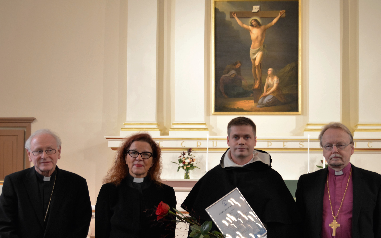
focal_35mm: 63
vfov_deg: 20.6
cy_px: 158
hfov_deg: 32.4
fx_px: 654
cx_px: 209
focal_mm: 32
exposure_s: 1/20
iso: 400
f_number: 4.8
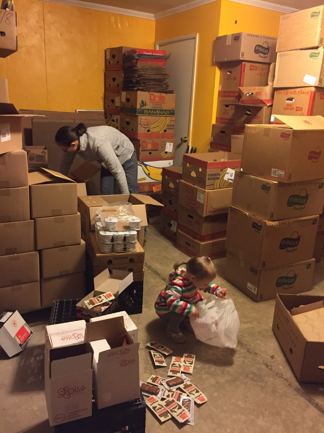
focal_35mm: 29
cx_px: 162
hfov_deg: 48.2
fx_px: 362
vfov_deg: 61.7
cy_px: 216
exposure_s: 1/24
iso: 250
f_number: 2.2
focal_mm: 4.15
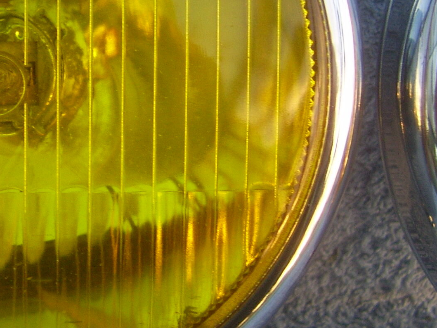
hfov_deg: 20.6
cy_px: 97
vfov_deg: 15.8
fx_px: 1174
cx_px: 41
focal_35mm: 93
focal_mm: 7.8
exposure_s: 1/60
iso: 50
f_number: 2.8
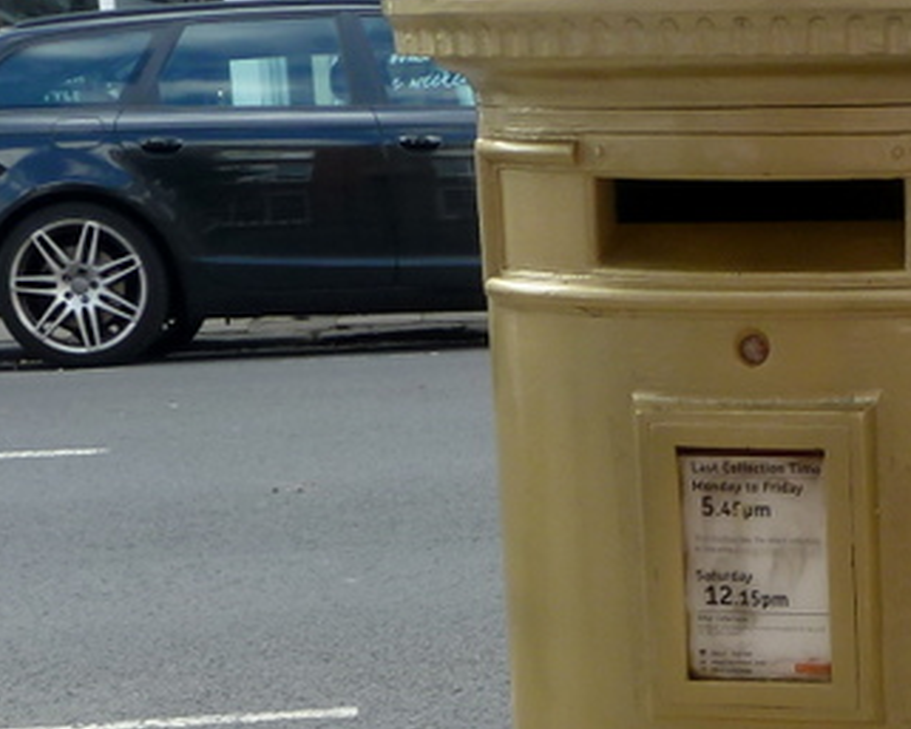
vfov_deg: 13.8
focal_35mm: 109
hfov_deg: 17.0
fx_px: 2940
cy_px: 842
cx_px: 1013
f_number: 4
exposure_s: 1/100
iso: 80
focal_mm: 5.7
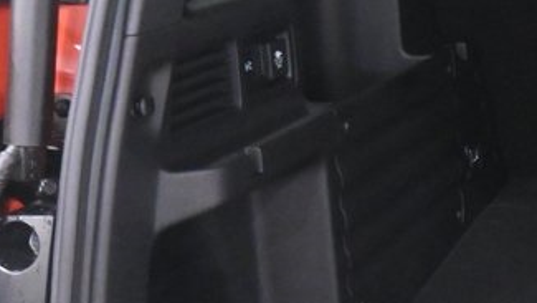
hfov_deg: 18.7
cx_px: 831
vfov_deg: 12.2
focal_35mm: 99
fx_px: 1410
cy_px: 85
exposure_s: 1/5
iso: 6400
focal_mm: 20
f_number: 10
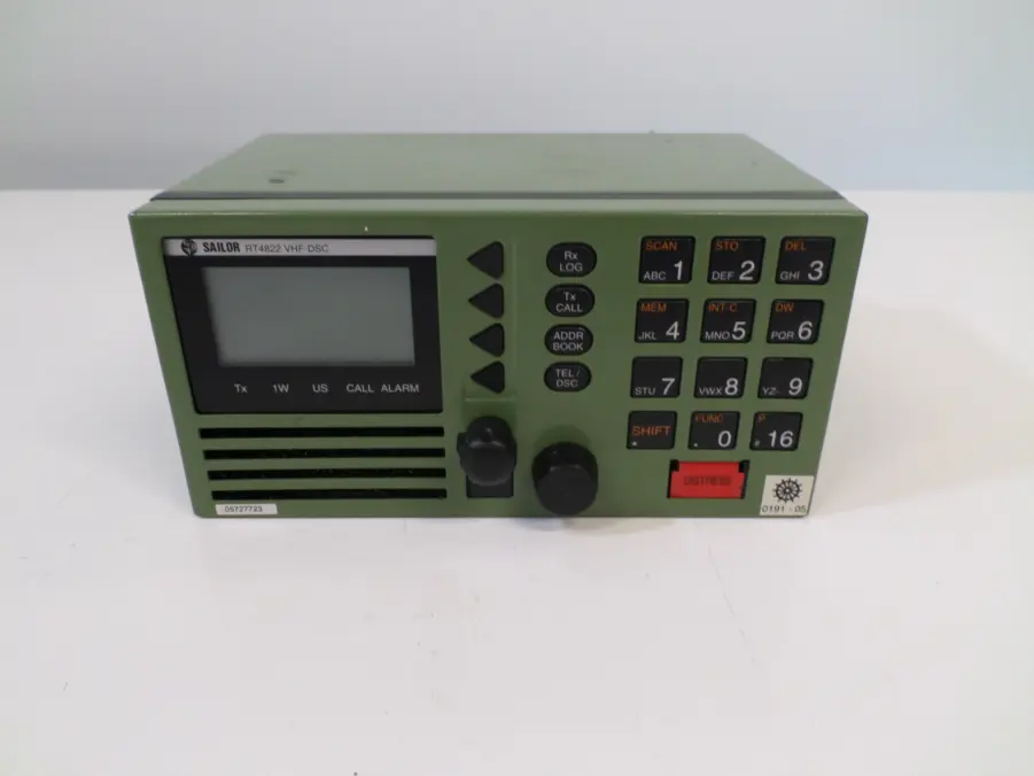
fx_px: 747
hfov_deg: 69.4
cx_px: 517
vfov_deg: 54.9
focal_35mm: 25
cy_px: 388
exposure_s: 1/30
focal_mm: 4.5
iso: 120
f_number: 2.5
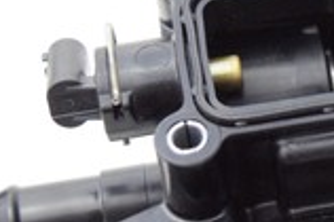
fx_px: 1576
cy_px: 103
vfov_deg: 8.1
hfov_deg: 11.9
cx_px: 376
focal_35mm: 170
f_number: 4.2
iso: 2200
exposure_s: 1/60
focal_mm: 28
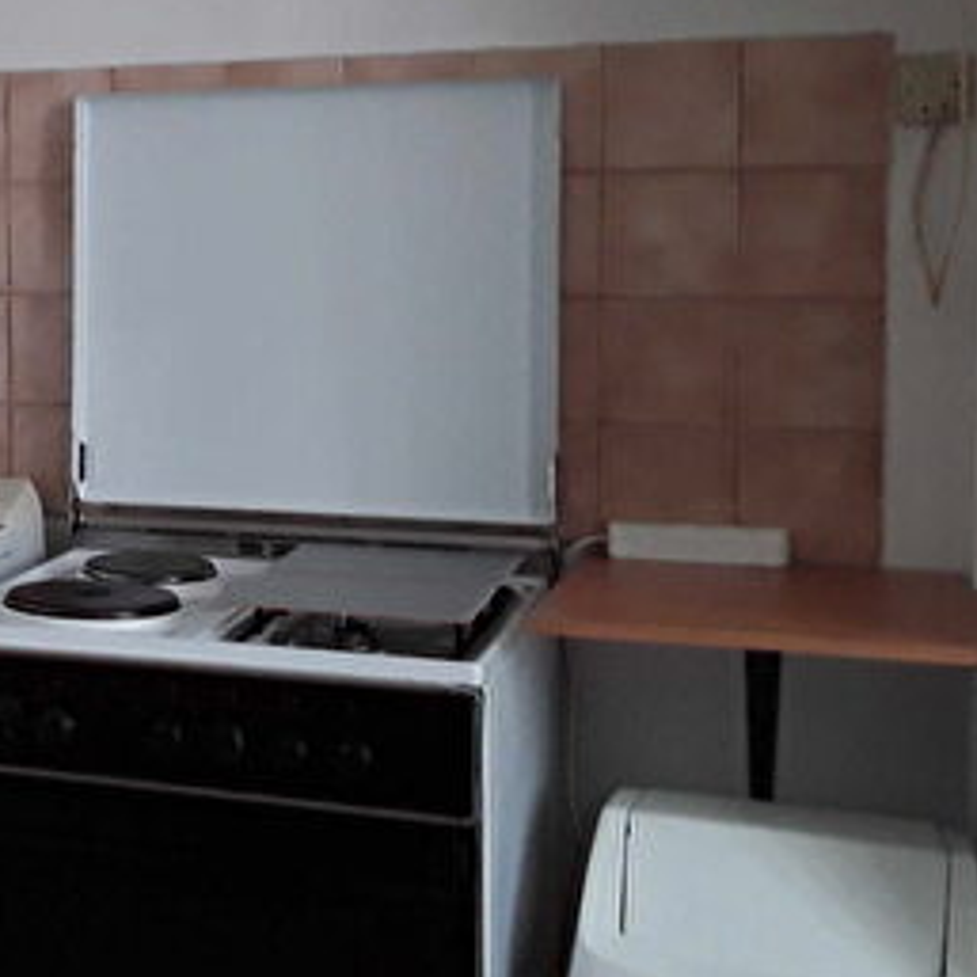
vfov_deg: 26.4
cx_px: -141
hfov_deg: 24.4
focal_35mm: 65
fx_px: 2076
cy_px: 340
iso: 100
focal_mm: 2.91
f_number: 1.9
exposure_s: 1/33
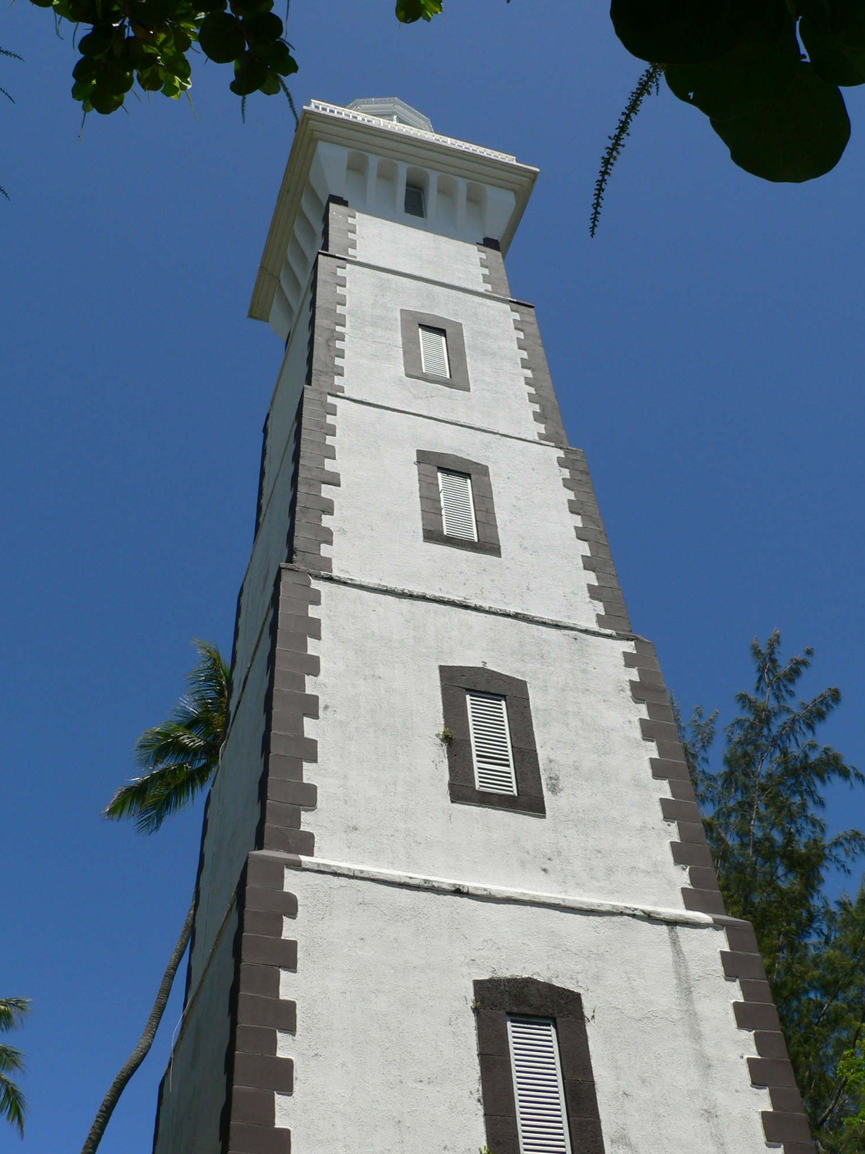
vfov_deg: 50.1
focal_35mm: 37
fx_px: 1233
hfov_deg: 38.7
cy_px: 571
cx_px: 428
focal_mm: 6
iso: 80
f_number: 5.6
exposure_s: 1/640
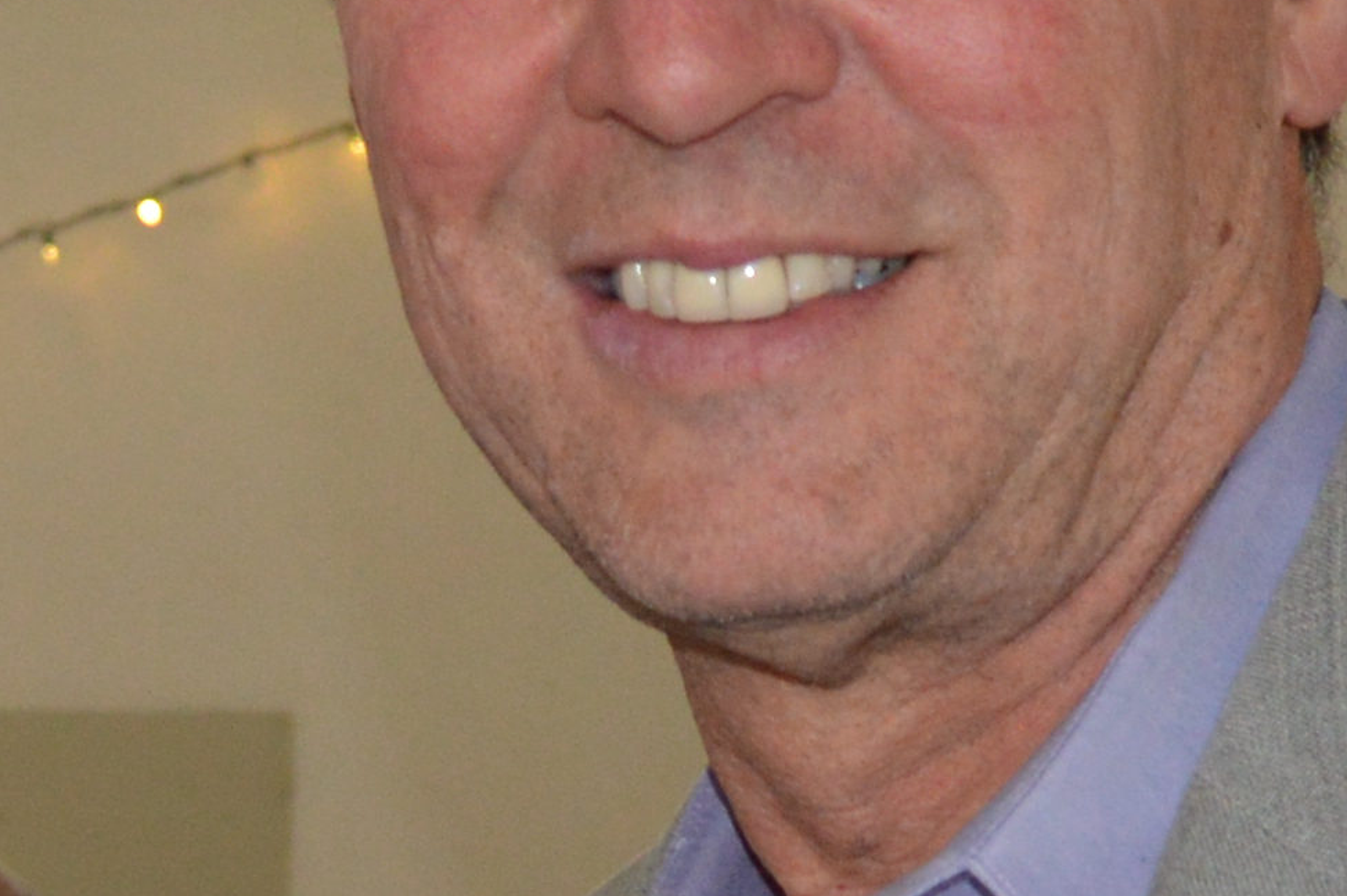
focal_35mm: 167
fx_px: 6243
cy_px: 1298
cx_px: -79
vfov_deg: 8.1
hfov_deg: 12.1
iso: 500
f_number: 3.5
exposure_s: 1/60
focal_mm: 18
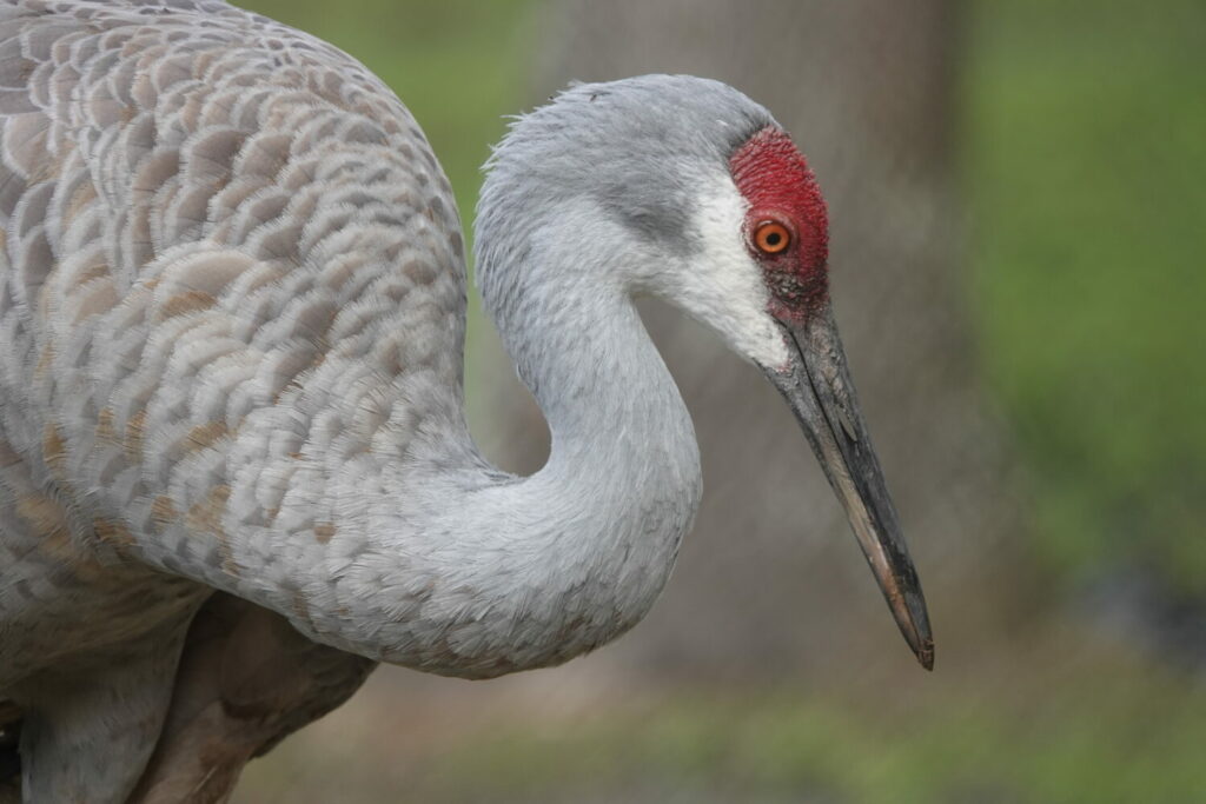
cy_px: 402
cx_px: 603
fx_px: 20034
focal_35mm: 598
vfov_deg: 2.3
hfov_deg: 3.4
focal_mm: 219.33
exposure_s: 1/250
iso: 200
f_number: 4
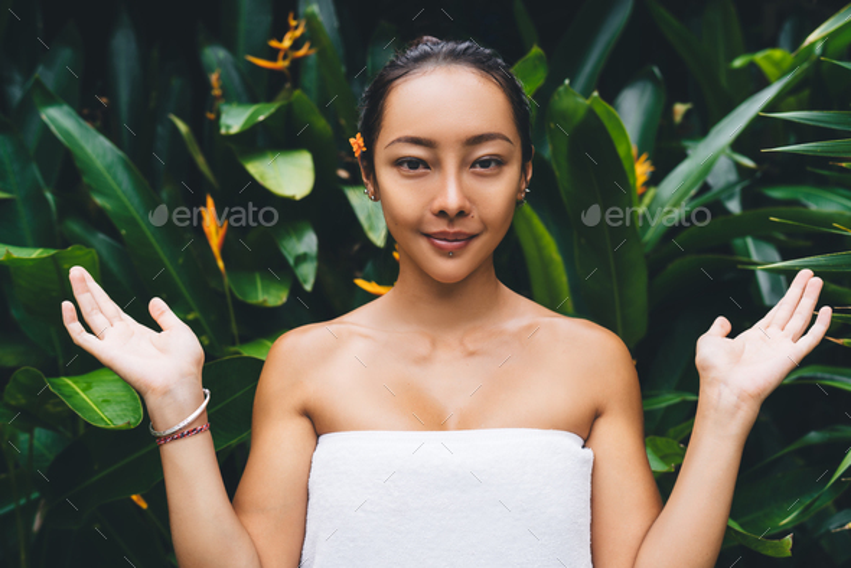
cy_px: 284
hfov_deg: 54.4
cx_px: 426
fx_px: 828
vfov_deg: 37.9
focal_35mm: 35
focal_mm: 35
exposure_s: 1/250
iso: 100
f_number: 5
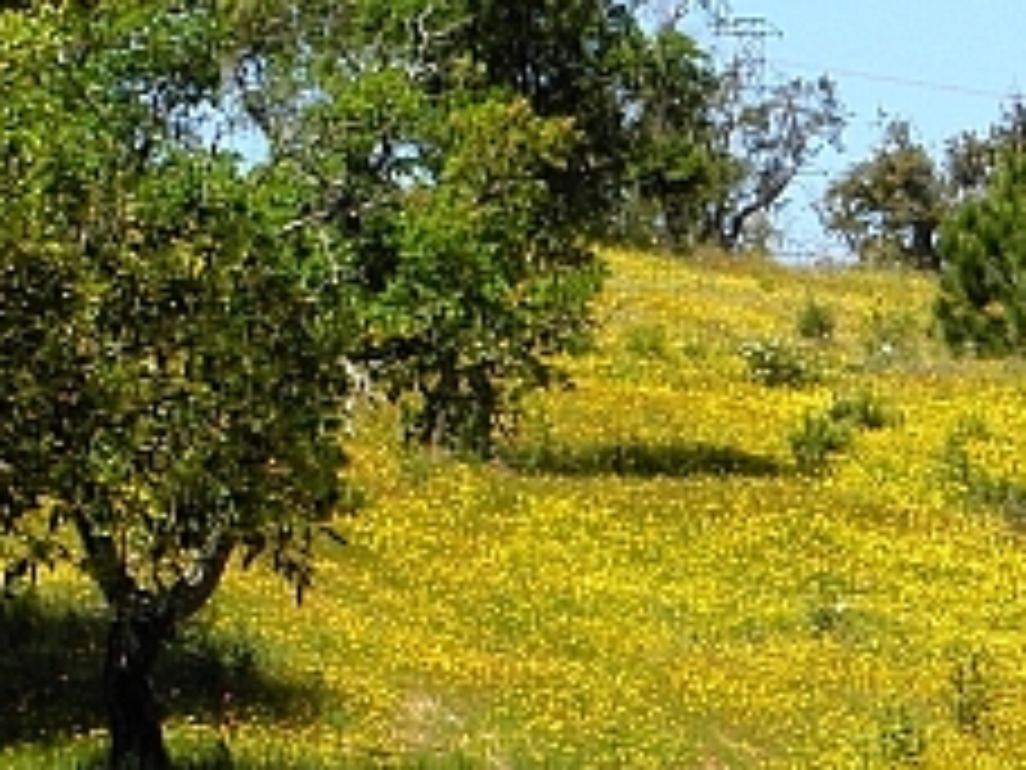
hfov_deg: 3.7
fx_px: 15916
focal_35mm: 537
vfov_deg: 2.8
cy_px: 644
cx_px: 1130
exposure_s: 1/250
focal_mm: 27.27
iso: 64
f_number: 5.6
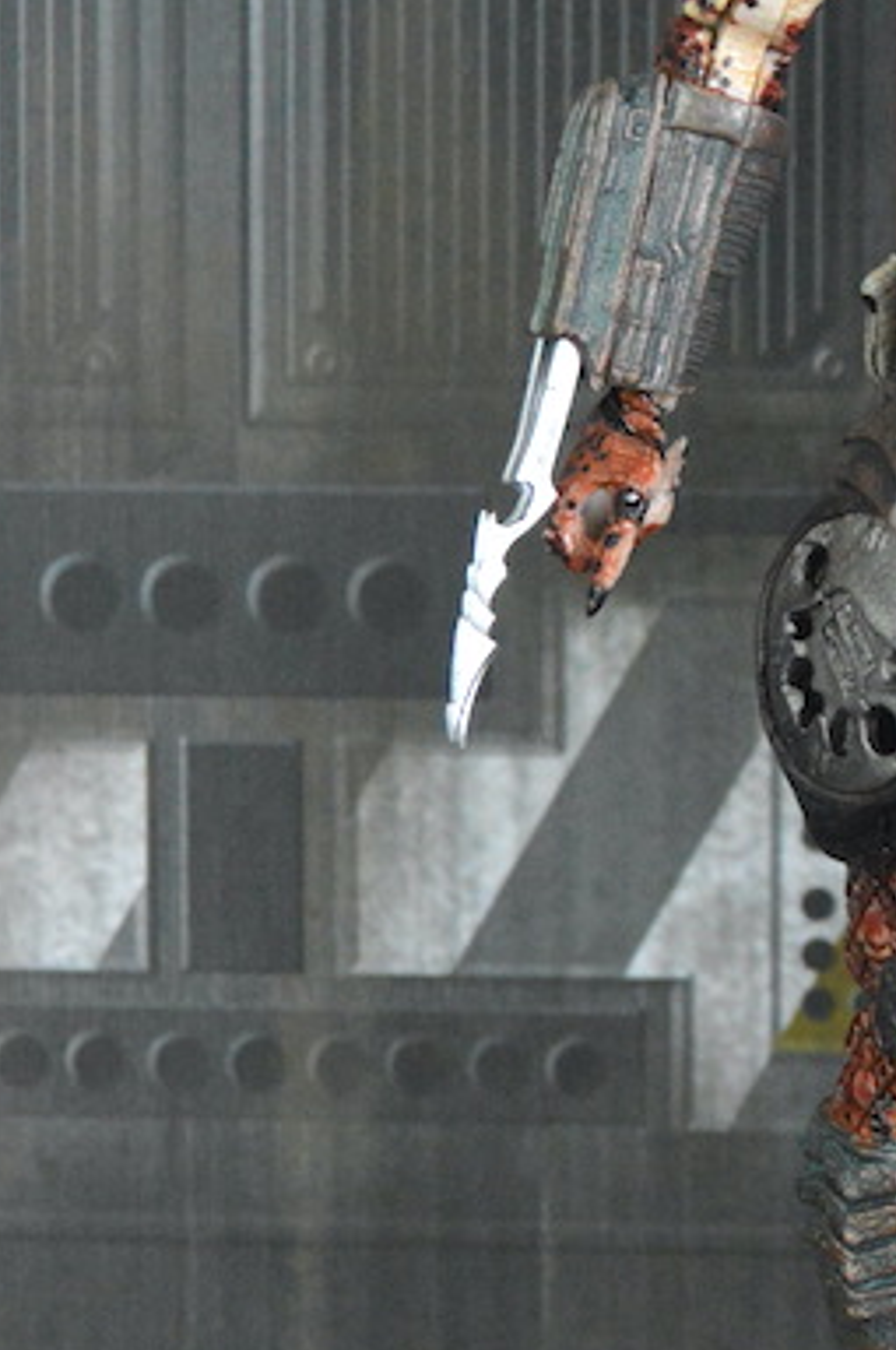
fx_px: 5690
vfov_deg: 13.4
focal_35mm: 152
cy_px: 130
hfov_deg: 8.9
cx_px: 1028
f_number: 4.8
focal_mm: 38
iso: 3200
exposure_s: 1/80
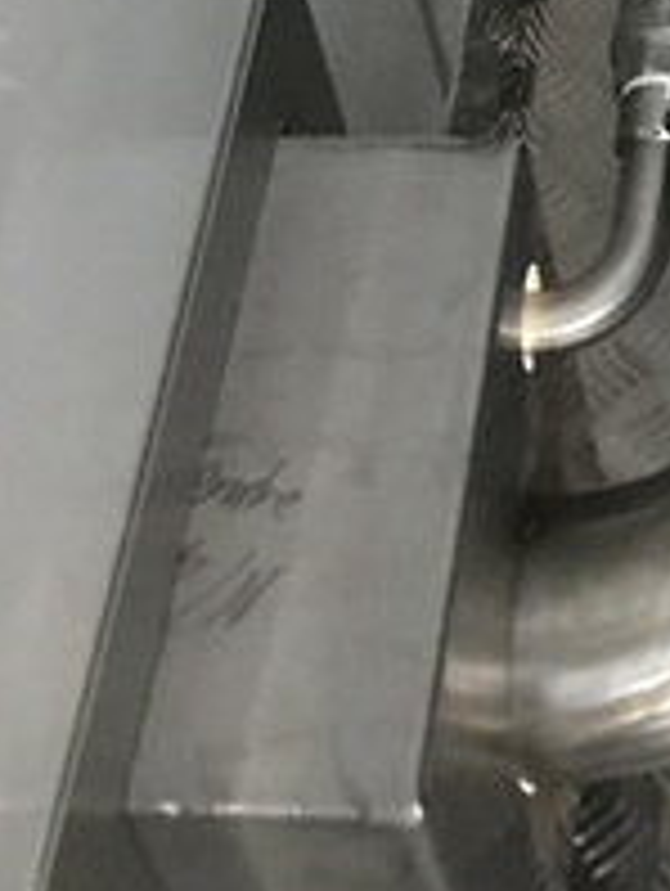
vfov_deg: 15.3
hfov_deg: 12.8
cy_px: -644
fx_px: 2910
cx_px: 836
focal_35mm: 113
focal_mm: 3.99
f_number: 1.8
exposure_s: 1/4
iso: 125
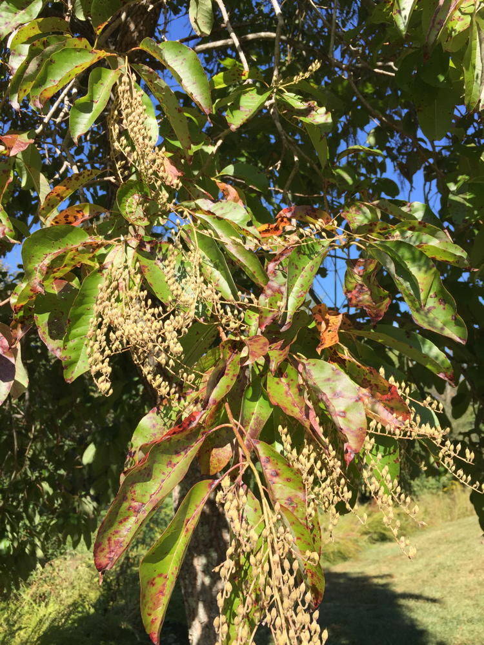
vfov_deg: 61.7
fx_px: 541
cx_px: 242
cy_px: 322
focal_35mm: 29
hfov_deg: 48.2
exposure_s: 1/1068
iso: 32
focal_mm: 4.15
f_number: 2.2
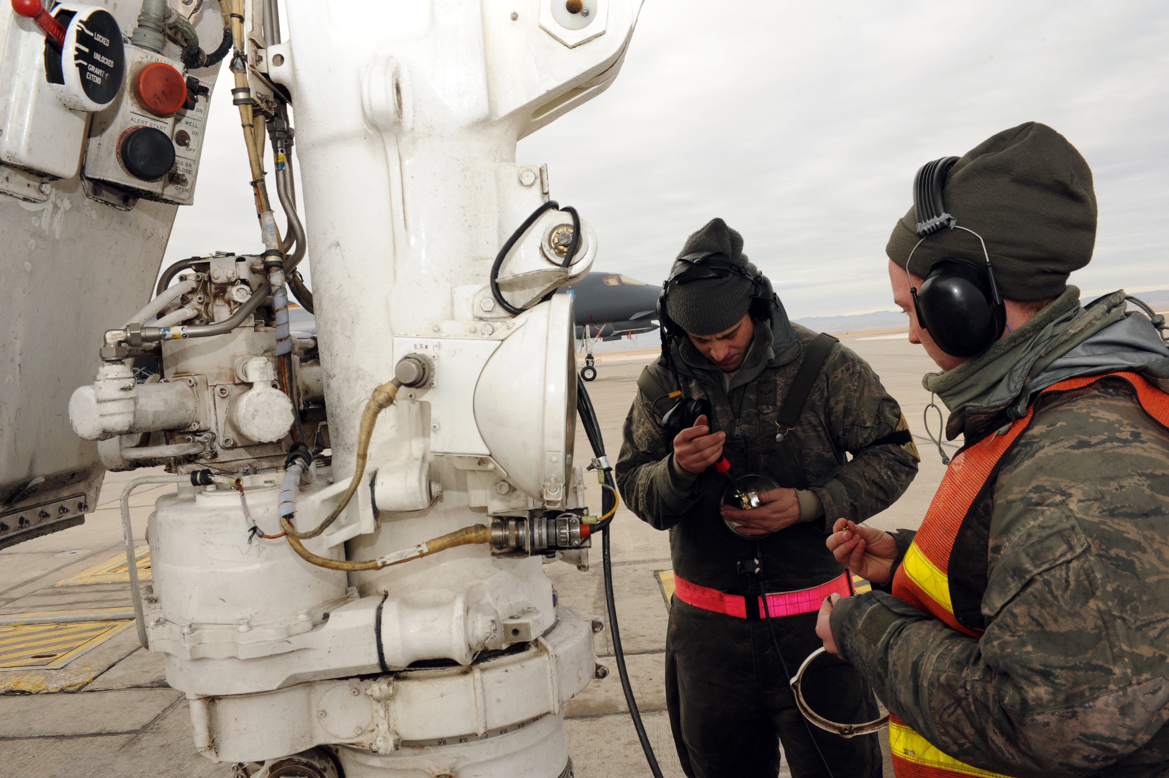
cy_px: 389
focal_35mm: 28
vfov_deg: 46.3
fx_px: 909
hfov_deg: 65.5
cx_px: 584
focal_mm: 28
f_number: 16
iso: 1000
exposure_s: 1/250
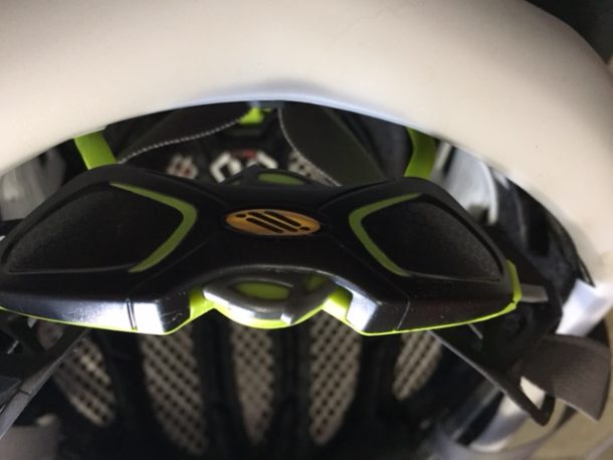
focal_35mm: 29
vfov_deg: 48.3
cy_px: 230
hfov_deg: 61.6
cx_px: 306
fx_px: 514
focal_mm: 4.15
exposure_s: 1/15
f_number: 2.2
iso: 320
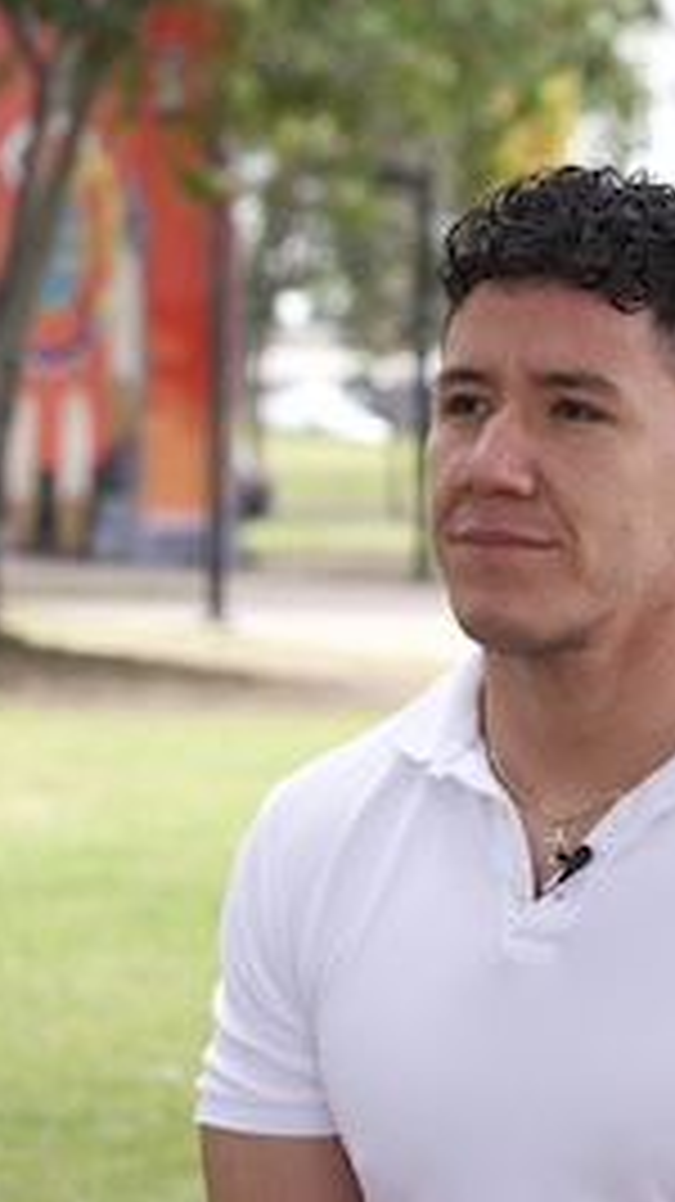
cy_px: 599
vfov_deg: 10.6
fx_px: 6497
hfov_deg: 5.9
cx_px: 634
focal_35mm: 204
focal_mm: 64
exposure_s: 1/320
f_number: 4.5
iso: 200
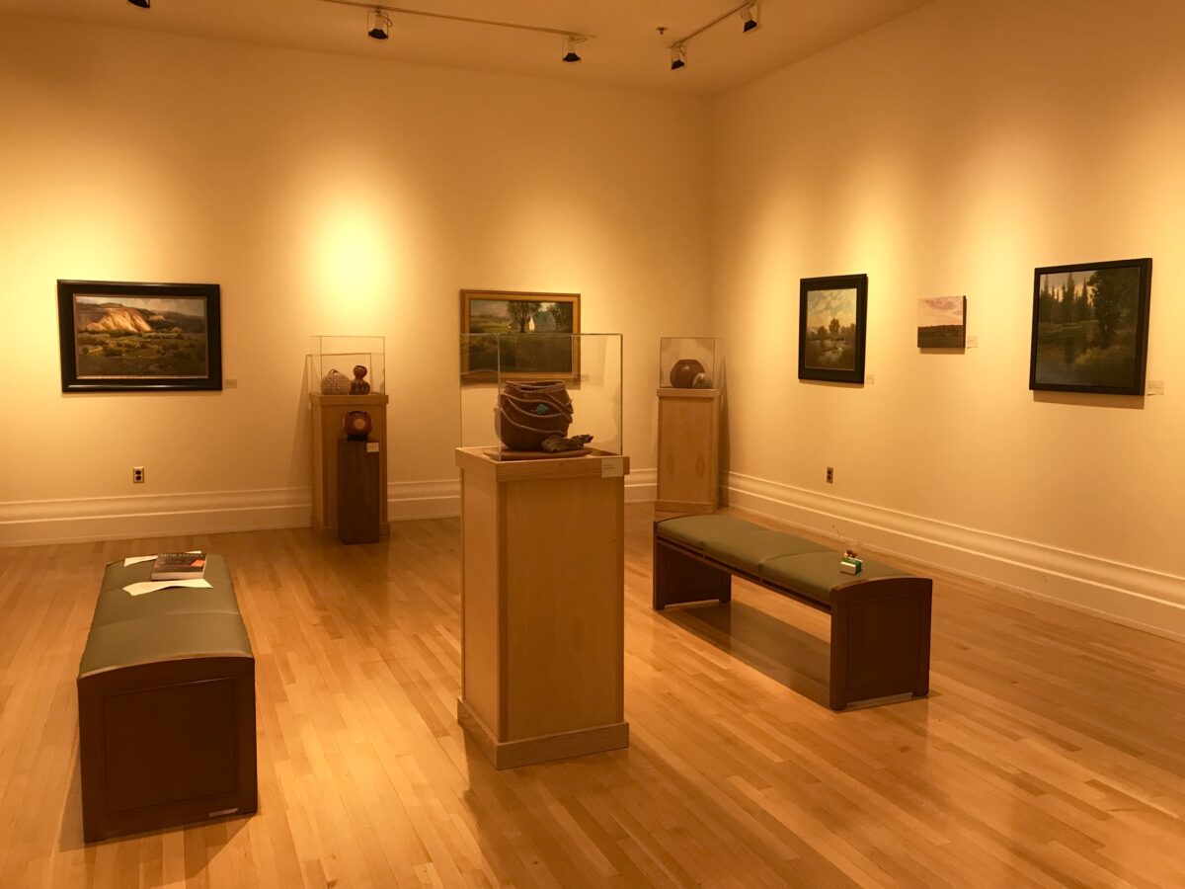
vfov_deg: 49.7
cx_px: 592
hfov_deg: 63.4
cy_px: 444
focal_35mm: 28
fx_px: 959
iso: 32
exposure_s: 1/30
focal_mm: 3.99
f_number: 1.8
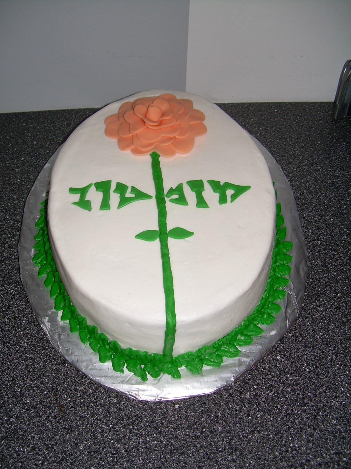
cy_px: 234
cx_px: 176
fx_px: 514
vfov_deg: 49.0
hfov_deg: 37.7
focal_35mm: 38
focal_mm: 6.3
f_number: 2.8
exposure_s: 1/60
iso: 50
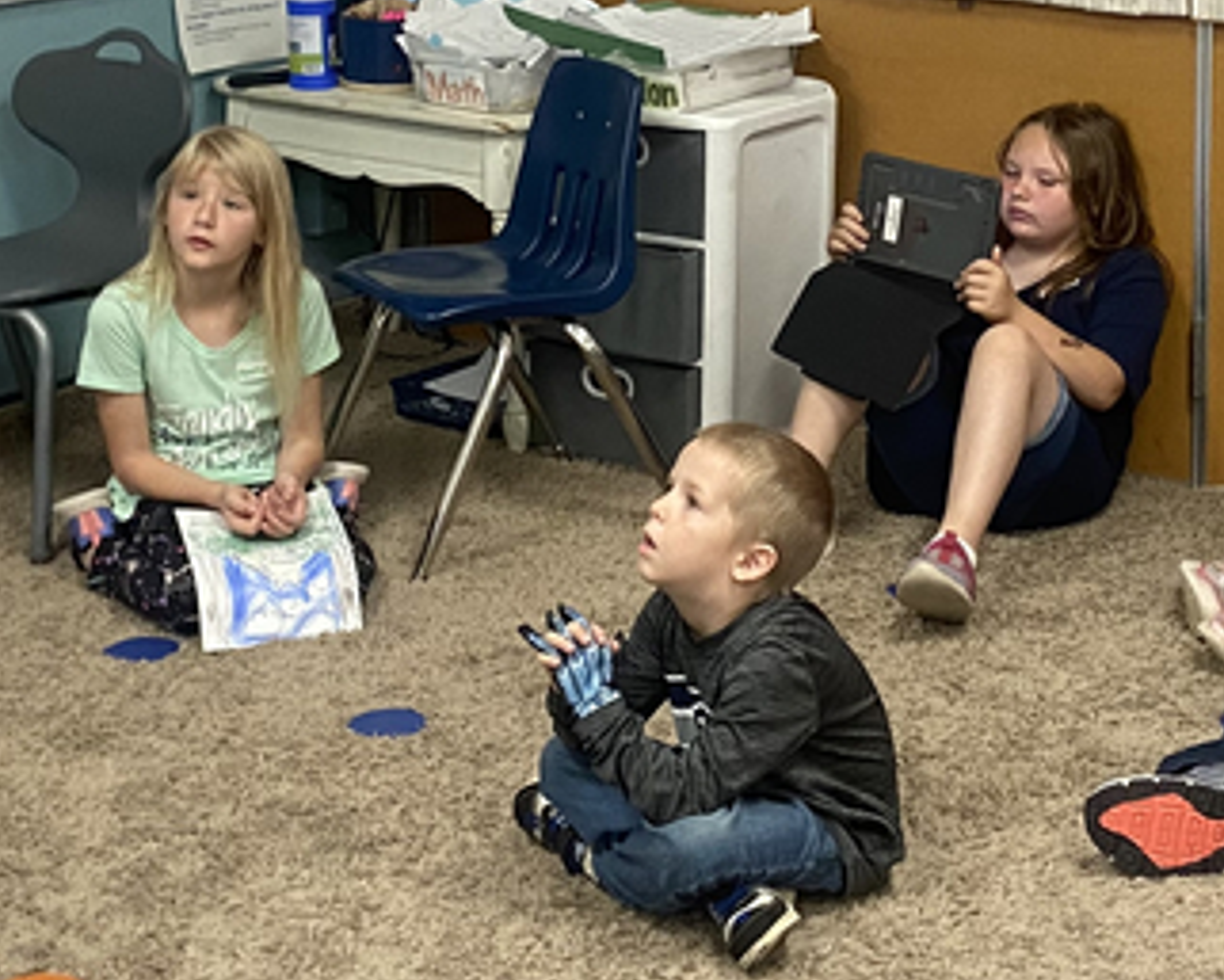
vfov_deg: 18.7
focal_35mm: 81
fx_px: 2935
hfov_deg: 23.5
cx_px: 728
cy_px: 126
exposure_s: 1/60
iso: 200
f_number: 1.8
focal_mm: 4.25
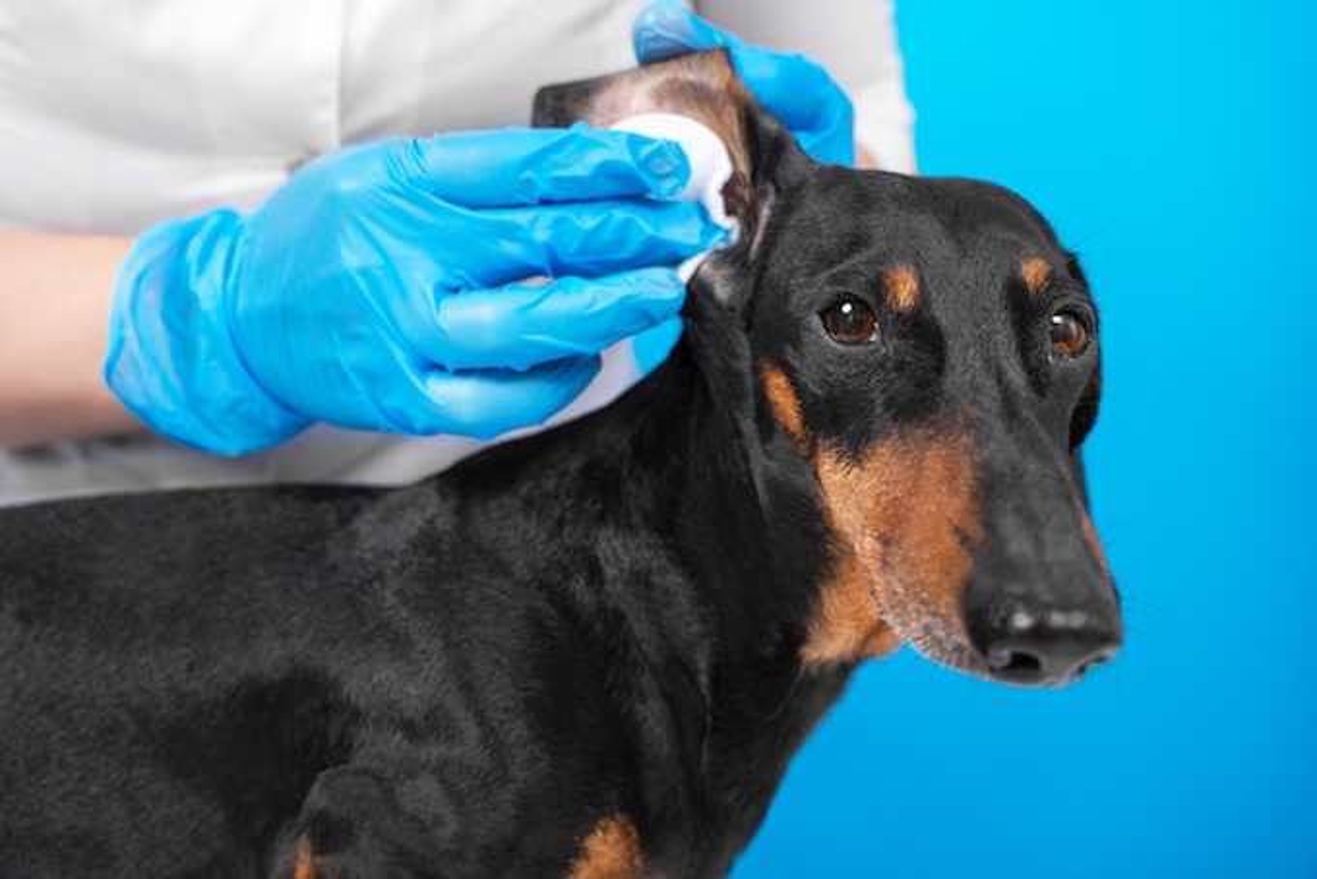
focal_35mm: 36
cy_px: 440
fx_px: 1328
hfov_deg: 52.7
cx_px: 658
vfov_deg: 36.6
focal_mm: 36.3
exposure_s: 1/160
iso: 640
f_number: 5.6
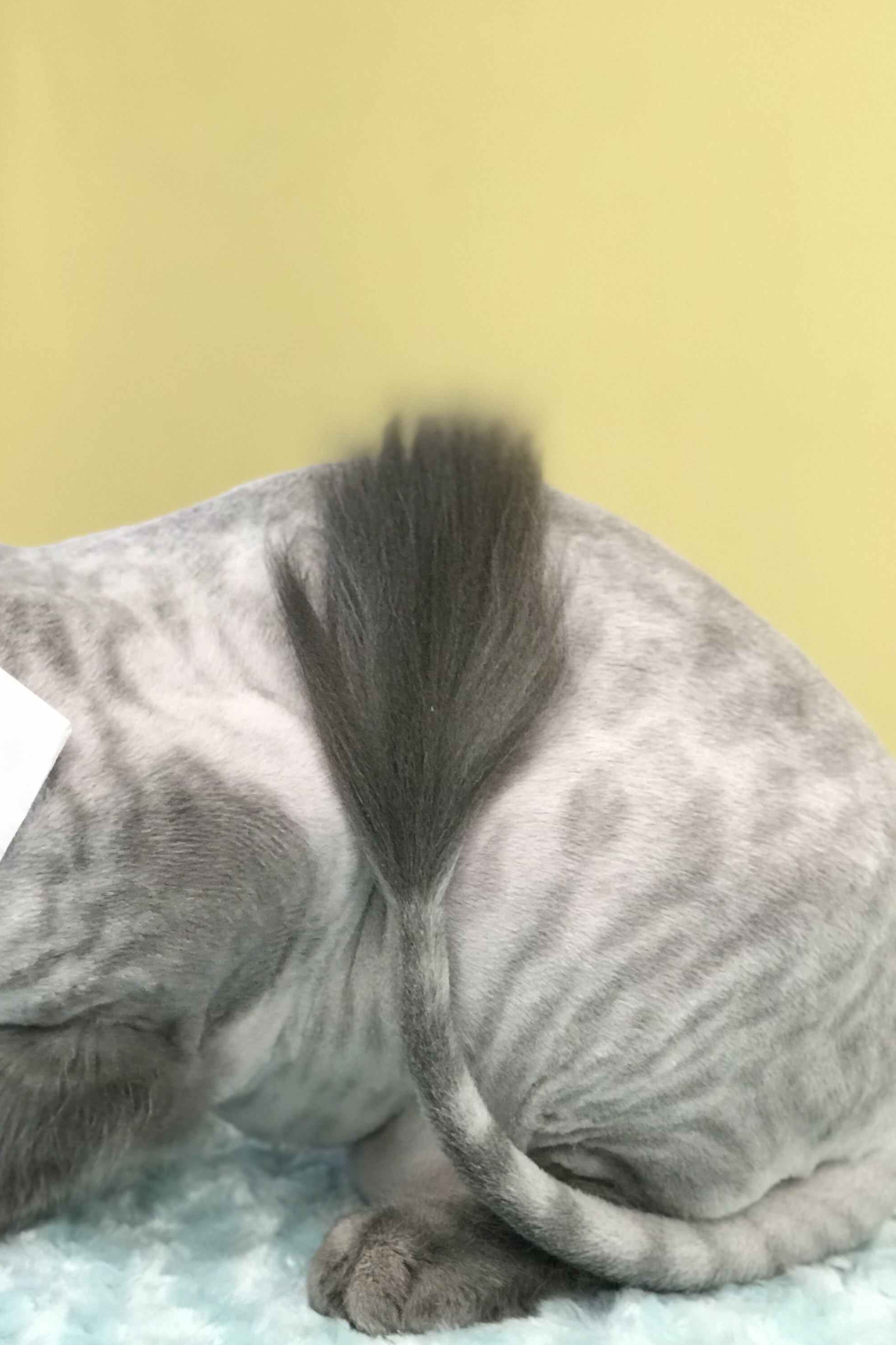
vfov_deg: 25.4
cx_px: -10
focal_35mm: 80
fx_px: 2986
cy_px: 675
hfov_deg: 16.7
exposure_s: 1/60
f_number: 2.8
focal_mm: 6.6
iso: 80
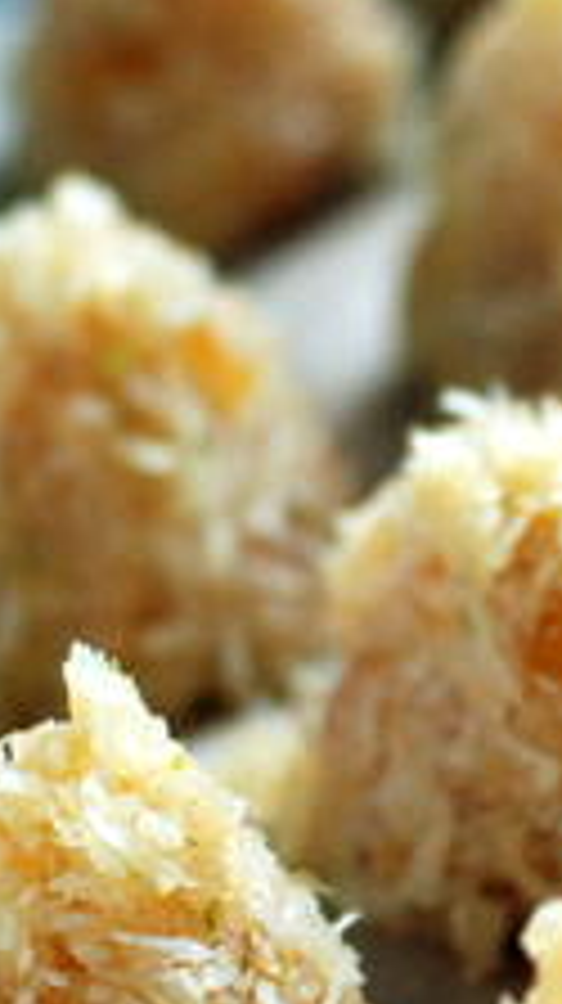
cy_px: 738
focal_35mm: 212
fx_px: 5631
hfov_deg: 5.6
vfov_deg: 10.2
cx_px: 971
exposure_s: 1/60
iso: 800
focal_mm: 50
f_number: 3.2
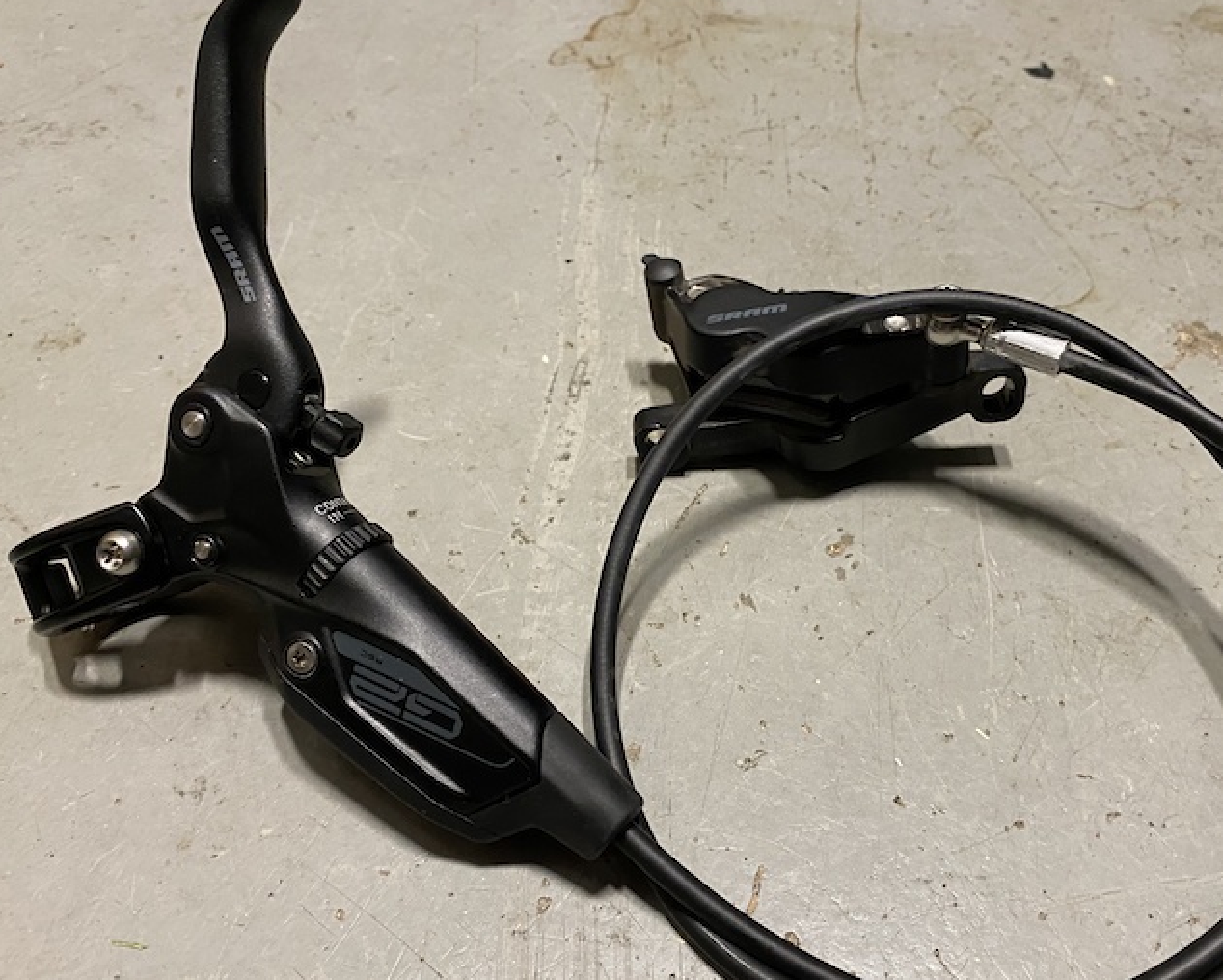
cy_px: 523
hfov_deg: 55.4
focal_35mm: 32
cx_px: 696
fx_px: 1159
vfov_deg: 45.8
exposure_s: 1/60
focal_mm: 4.25
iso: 250
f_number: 1.8
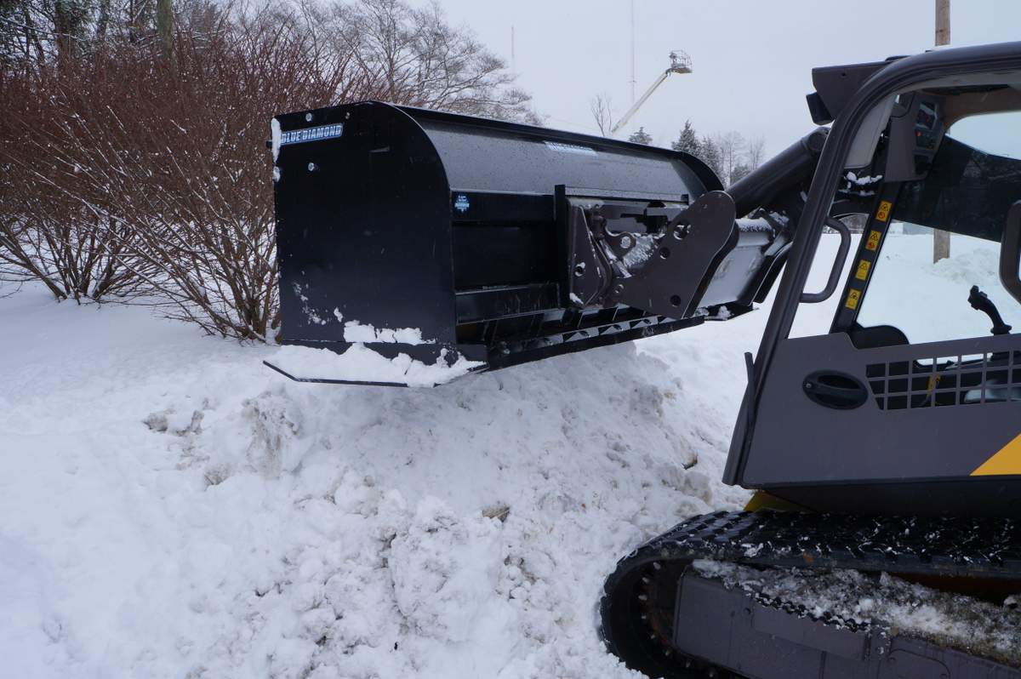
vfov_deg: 39.9
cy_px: 340
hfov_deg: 57.3
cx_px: 510
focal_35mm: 33
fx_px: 935
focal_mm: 22
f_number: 13
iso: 200
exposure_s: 1/200
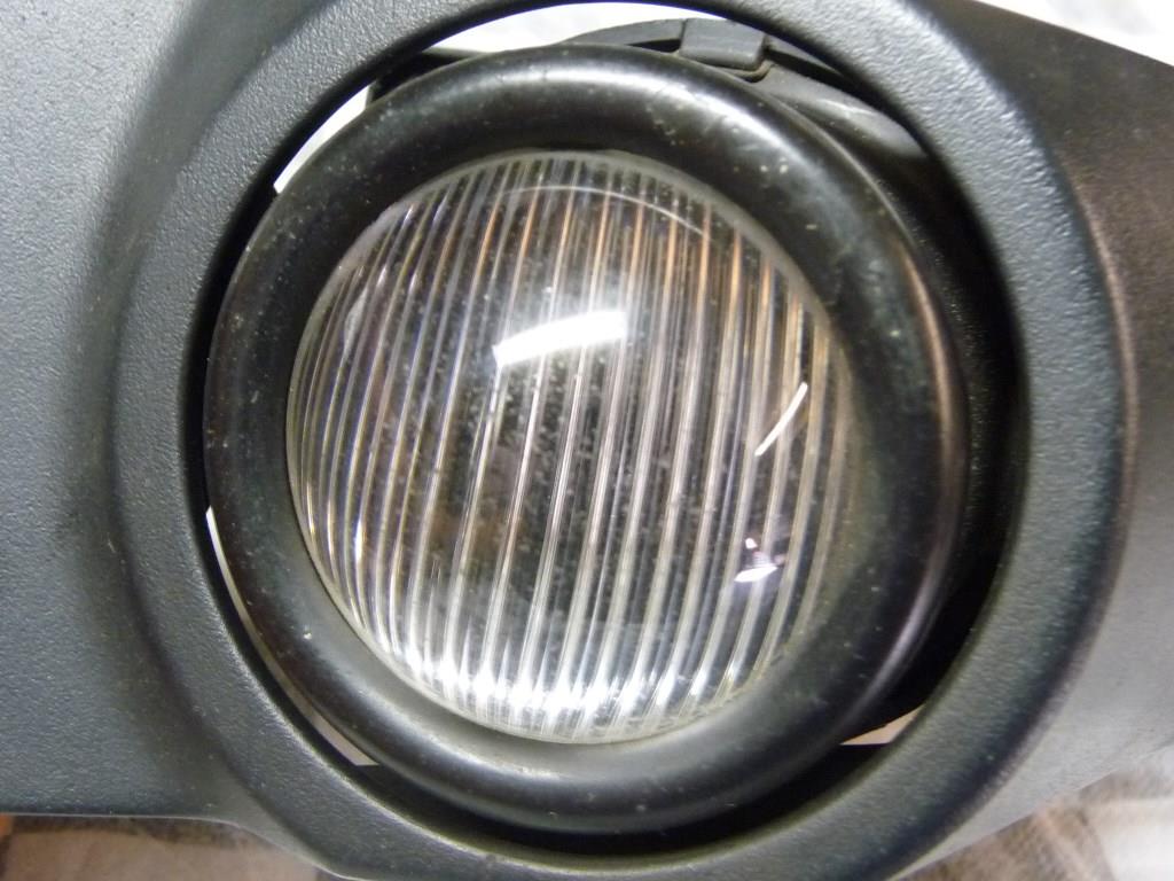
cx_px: 587
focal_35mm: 36
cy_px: 440
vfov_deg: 39.7
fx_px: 1221
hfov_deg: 51.4
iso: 400
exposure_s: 1/15
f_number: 3.3
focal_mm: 4.7
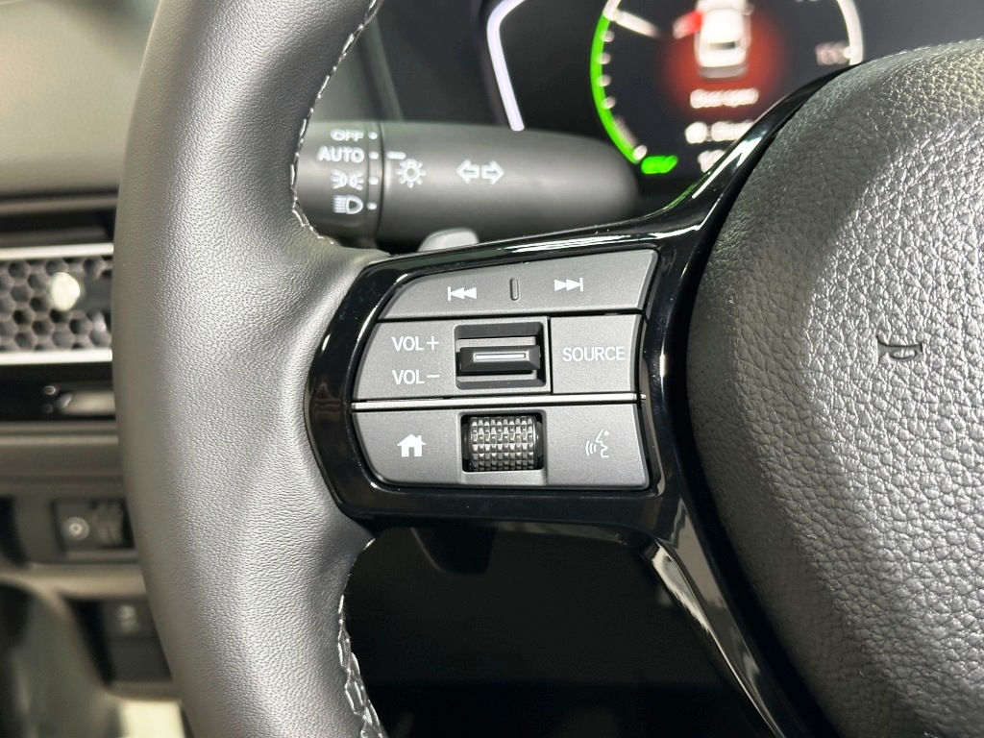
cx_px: 492
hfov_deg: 39.7
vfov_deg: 30.3
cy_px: 369
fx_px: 1364
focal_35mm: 48
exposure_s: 1/30
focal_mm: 6.86
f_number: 1.78
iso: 500
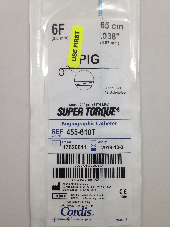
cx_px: 85
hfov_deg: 42.9
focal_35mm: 33
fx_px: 216
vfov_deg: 55.4
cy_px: 114
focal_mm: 4.12
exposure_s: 1/120
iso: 80
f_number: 2.4
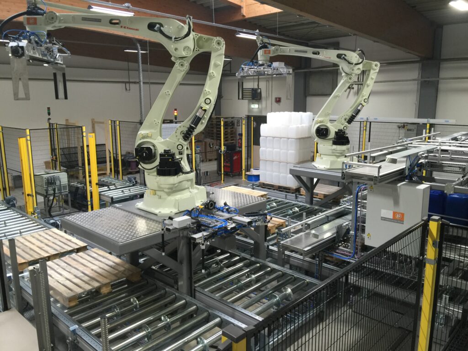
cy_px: 176
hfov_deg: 61.7
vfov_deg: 48.2
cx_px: 234
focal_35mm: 29
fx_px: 392
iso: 50
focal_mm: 4.15
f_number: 2.2
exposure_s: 1/17
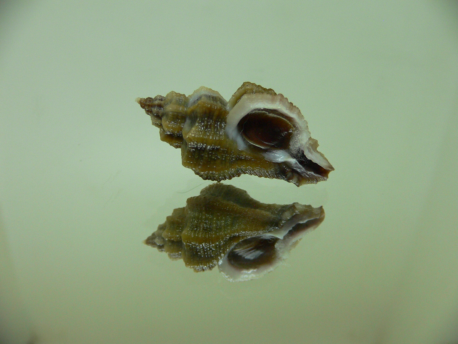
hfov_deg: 52.6
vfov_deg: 40.7
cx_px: 229
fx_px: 463
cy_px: 172
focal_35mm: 35
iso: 150
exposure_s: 1/60
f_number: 2.8
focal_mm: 4.6
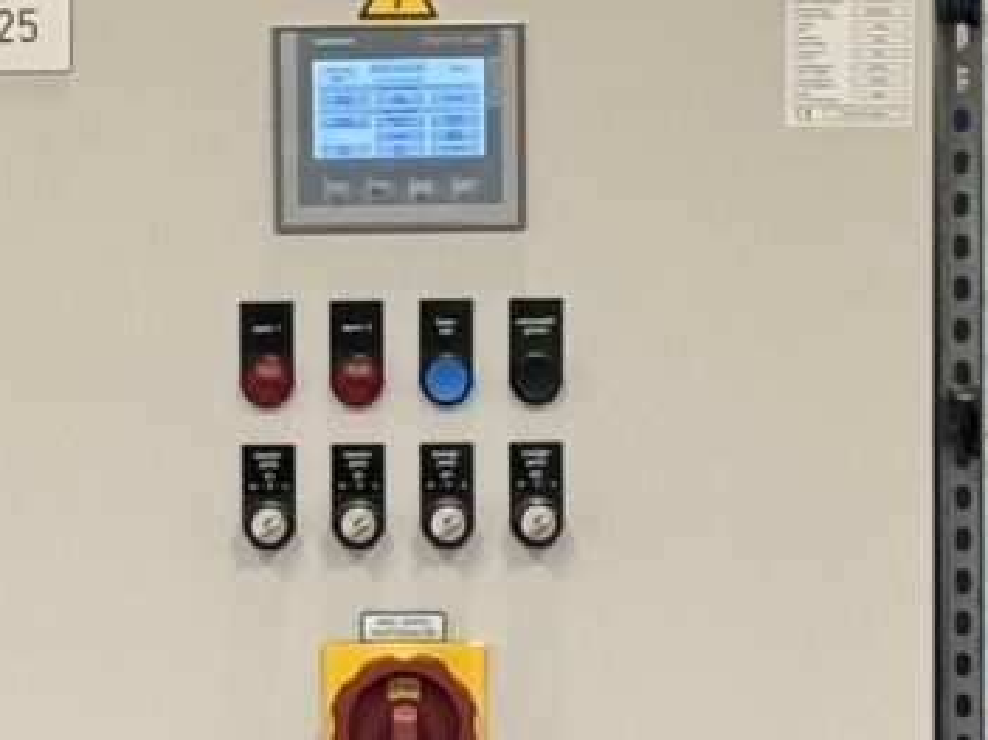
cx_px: 124
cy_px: 808
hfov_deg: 7.1
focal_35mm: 280
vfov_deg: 5.3
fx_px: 7989
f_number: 1.78
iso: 200
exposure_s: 1/60
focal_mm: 6.76
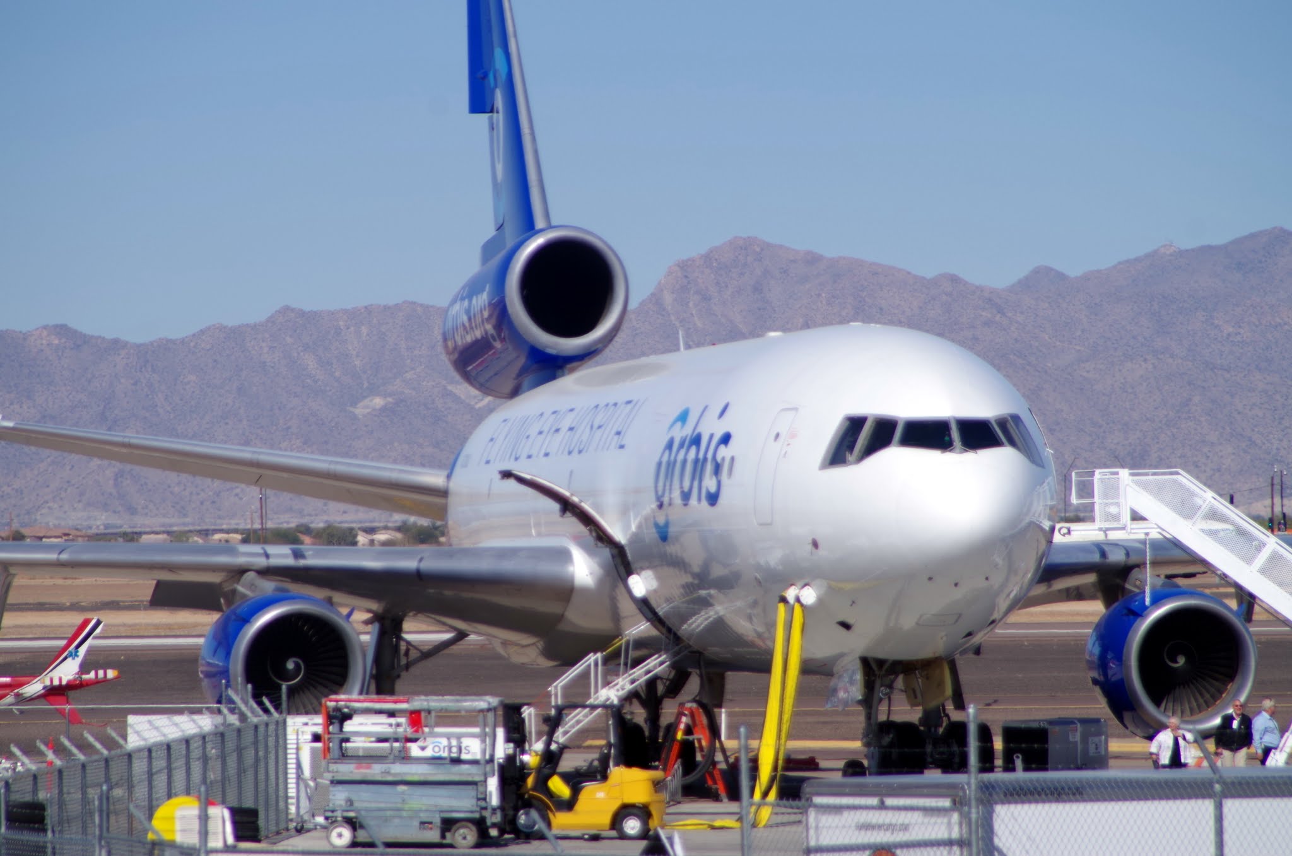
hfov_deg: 6.9
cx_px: 646
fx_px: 10746
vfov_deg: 4.6
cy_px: 428
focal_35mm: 300
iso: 100
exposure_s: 1/800
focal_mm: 200
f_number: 3.5
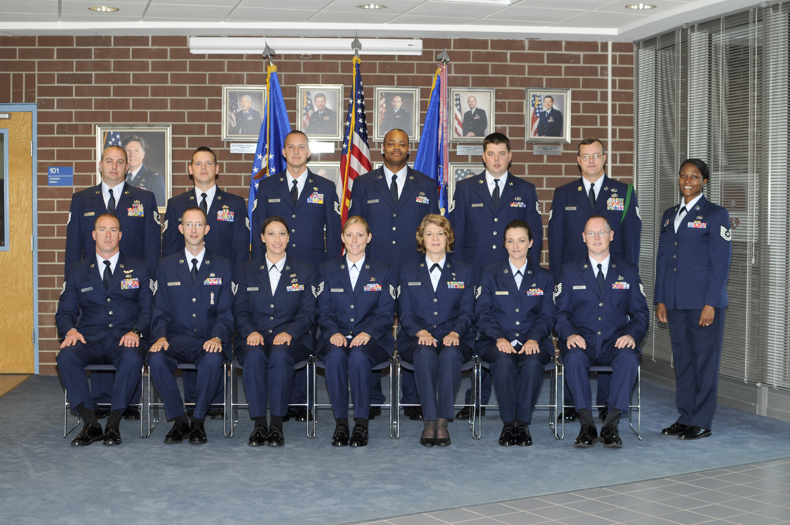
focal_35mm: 52
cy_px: 262
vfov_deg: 25.7
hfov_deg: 37.9
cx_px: 395
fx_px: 1151
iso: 200
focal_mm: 35
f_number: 3.5
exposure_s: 1/60
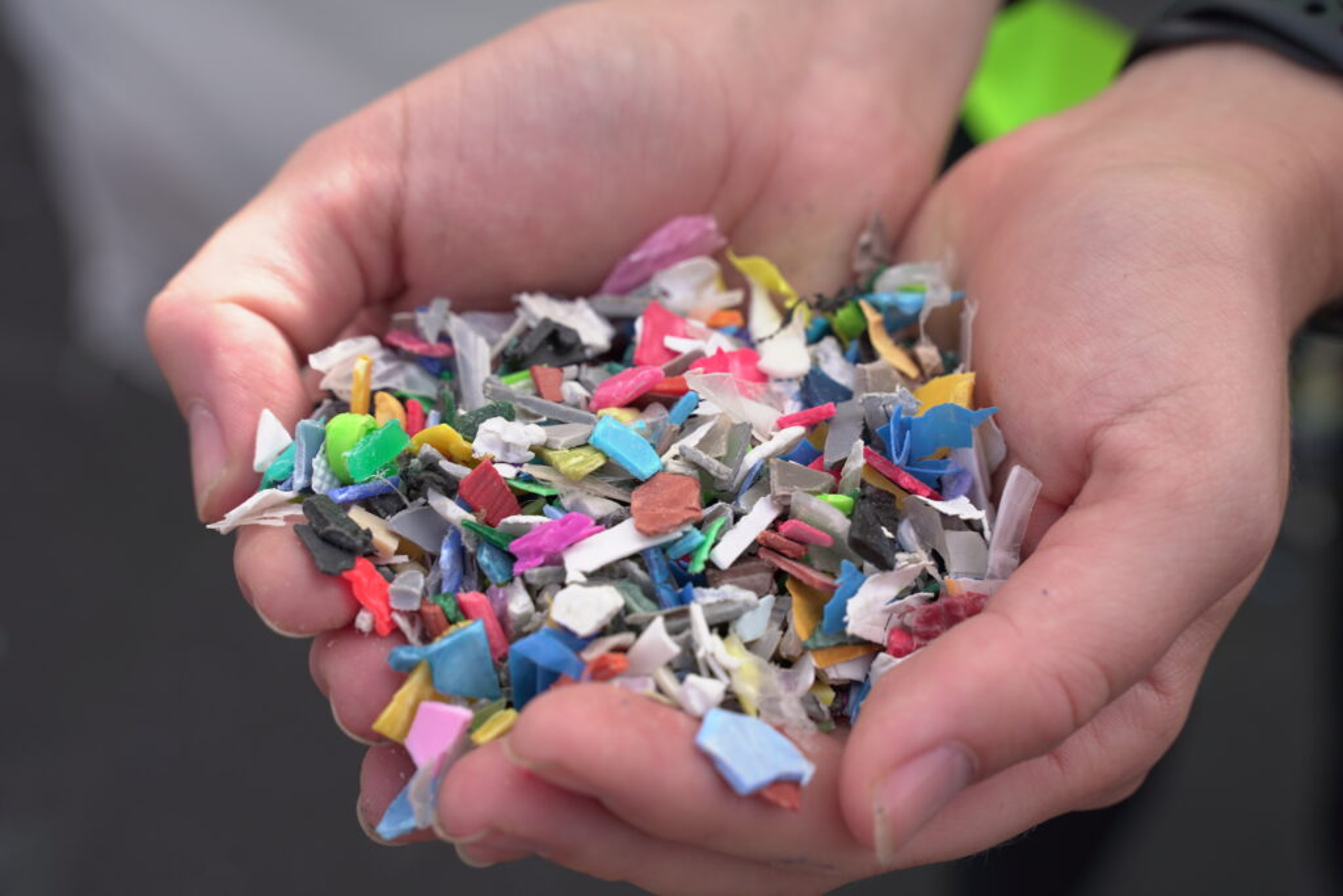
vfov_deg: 28.1
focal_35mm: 48
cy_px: 448
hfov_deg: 41.1
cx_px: 672
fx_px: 1791
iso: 100
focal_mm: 48
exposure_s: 1/200
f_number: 5.6
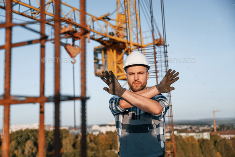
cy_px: 78
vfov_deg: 29.2
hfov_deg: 42.8
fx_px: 300
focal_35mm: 46
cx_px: 118
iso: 100
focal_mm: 46
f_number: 2.8
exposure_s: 1/2500
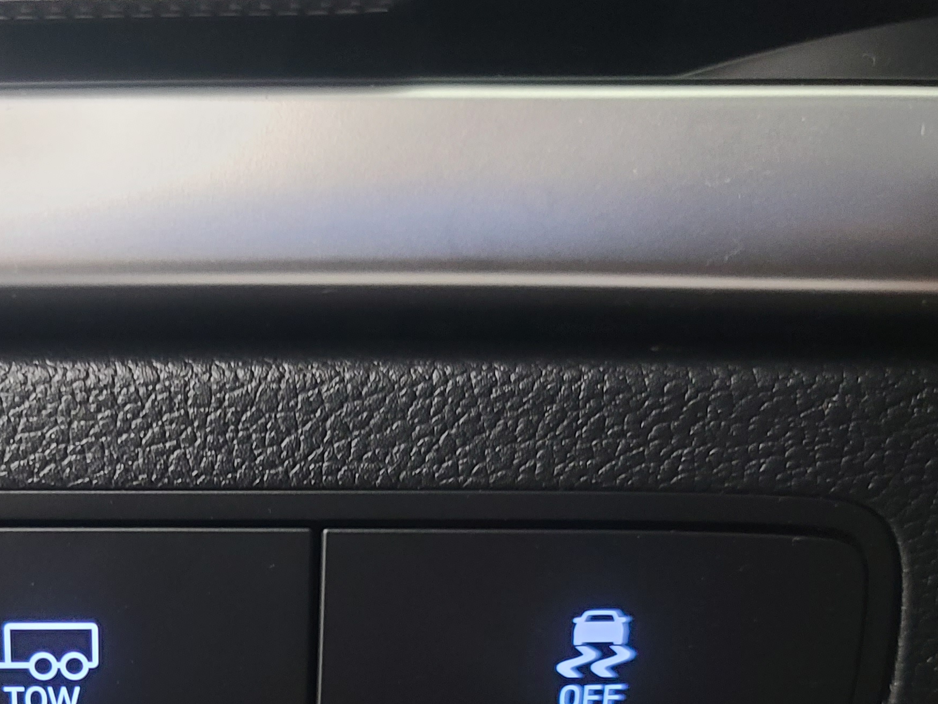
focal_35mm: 57
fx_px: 1545
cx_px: 167
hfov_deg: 32.7
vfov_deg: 24.6
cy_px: 690
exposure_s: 1/24
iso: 800
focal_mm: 7
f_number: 1.8
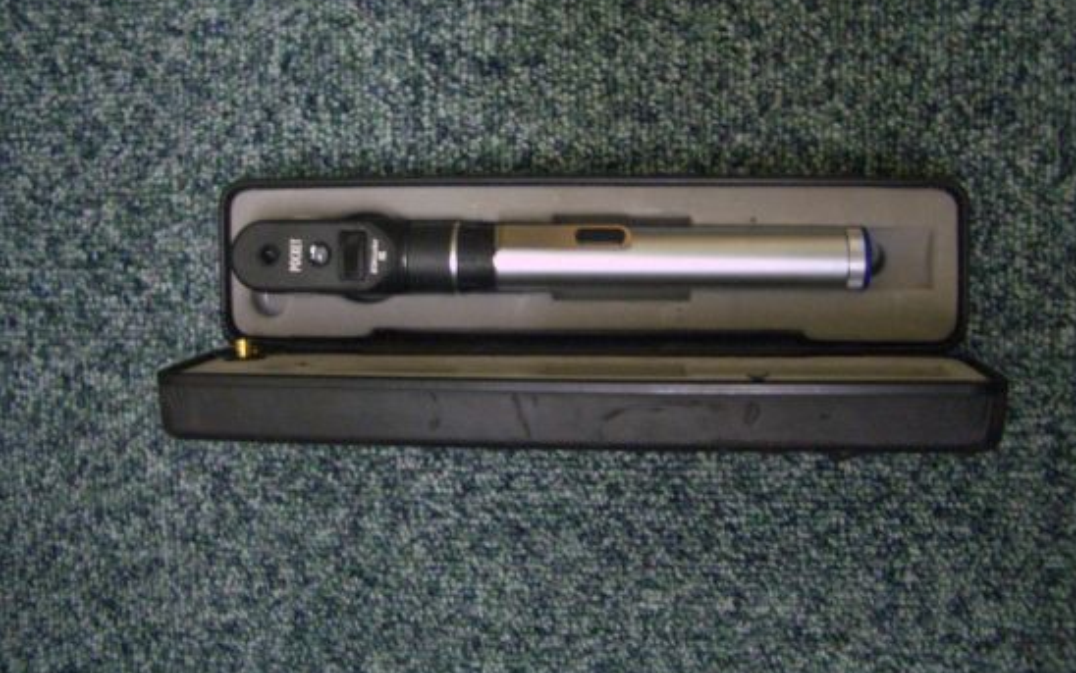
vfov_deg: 33.6
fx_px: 1115
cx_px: 548
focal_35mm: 38
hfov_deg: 51.5
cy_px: 287
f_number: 2.6
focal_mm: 5.8
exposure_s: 1/8
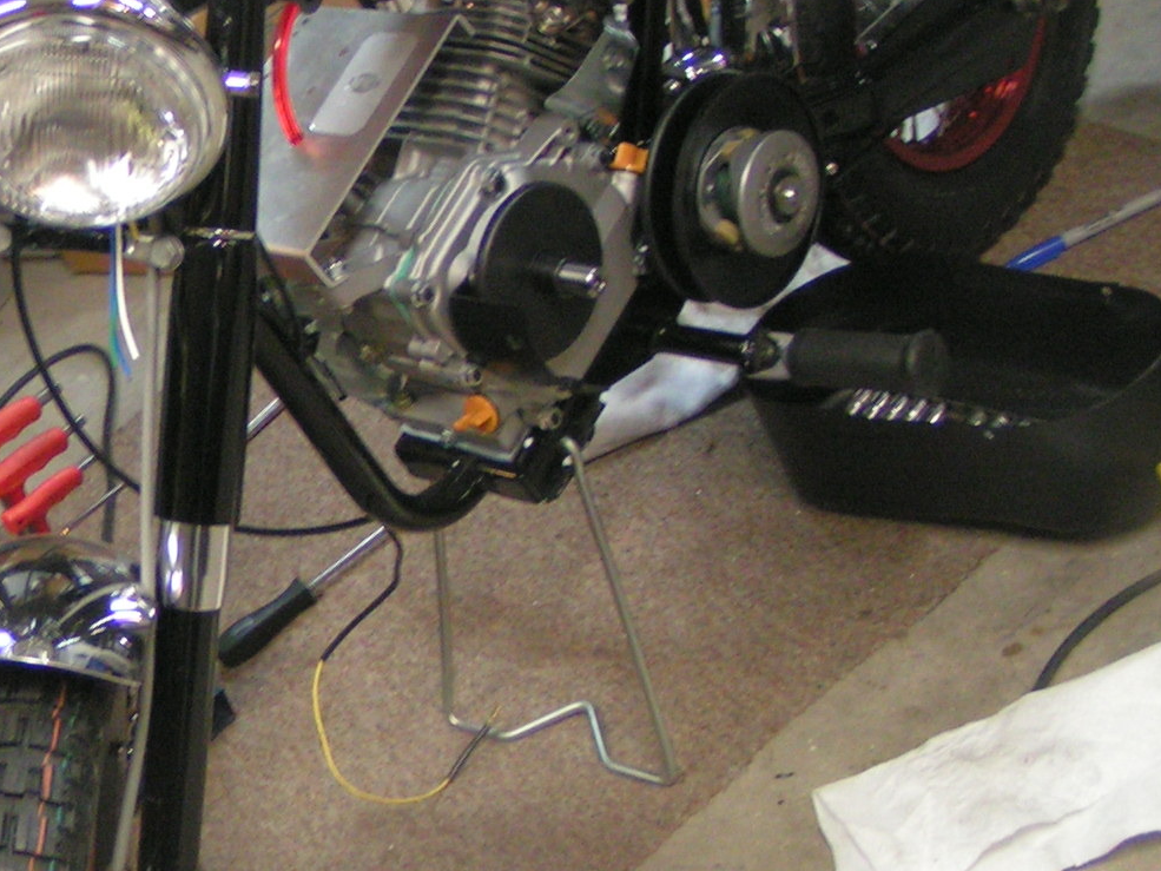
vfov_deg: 18.7
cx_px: -24
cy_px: 409
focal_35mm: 79
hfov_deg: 23.6
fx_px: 2650
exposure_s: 1/13
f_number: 2.8
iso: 200
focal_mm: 5.8
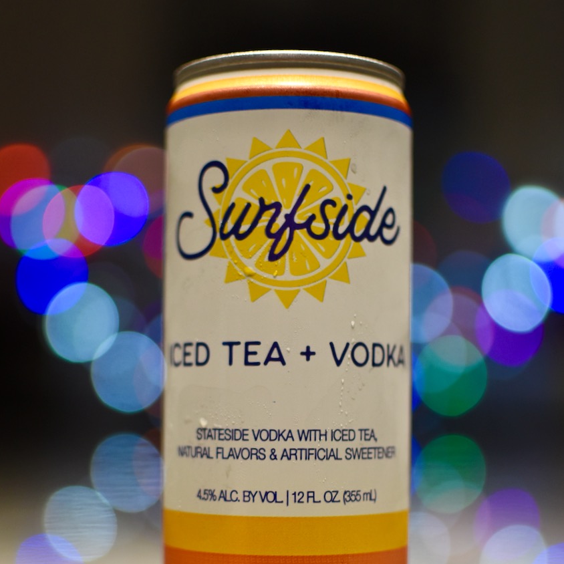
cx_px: 280
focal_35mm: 68
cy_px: 396
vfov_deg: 25.3
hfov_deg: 25.5
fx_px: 1247
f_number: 1.8
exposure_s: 1/200
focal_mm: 35
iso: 800
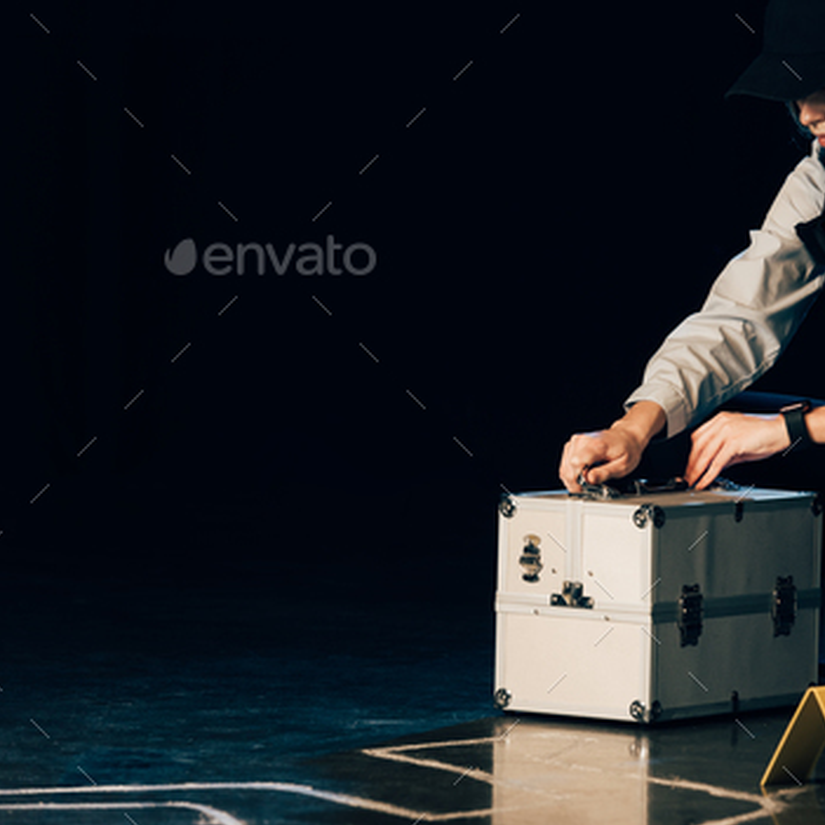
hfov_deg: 7.4
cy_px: 369
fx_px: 6363
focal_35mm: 236
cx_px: 616
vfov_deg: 7.4
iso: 125
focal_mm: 165
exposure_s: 1/200
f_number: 5.6
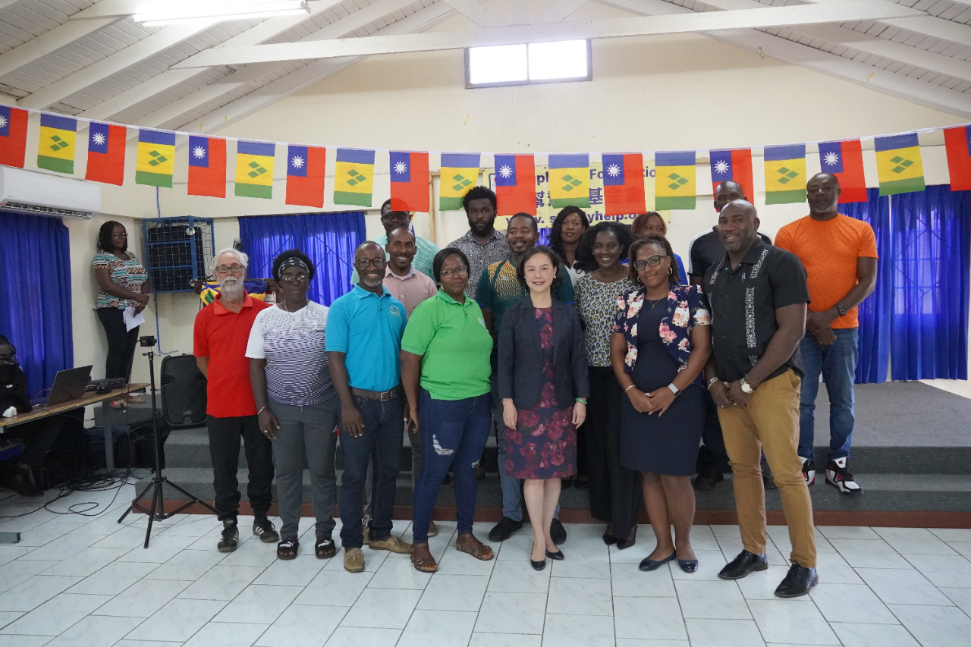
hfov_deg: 67.4
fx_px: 728
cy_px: 324
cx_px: 486
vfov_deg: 47.9
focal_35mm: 27
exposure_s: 1/160
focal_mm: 18
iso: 4000
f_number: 4
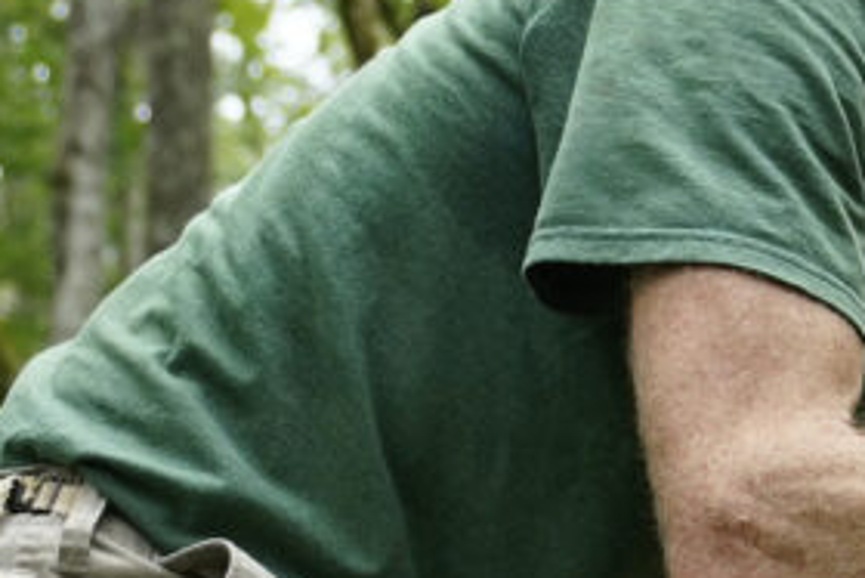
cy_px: 753
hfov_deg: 11.4
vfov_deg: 8.1
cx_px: 1548
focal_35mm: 168
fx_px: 4039
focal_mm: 23
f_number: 2.8
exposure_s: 1/800
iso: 400
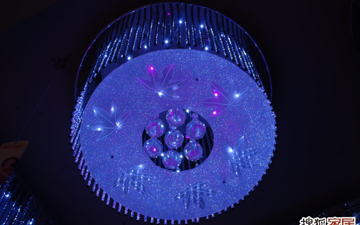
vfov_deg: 25.8
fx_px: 491
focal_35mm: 50
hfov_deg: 40.3
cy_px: 118
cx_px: 178
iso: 200
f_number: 4.5
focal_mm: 32
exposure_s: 1/80
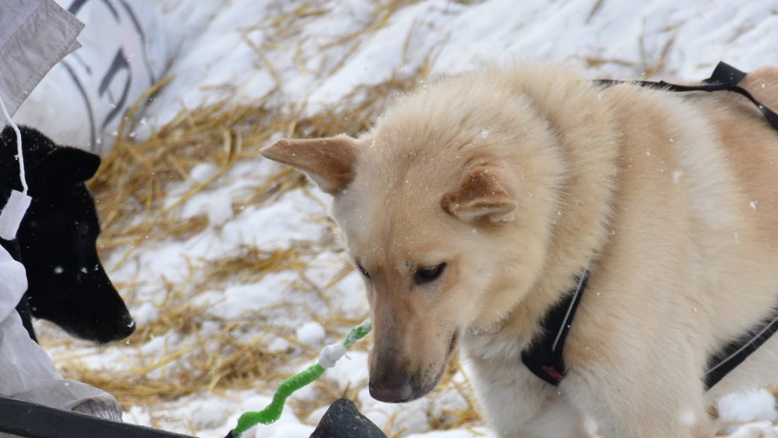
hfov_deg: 5.8
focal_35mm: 375
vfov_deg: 3.2
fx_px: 7743
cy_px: 515
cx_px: 350
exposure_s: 1/1000
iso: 360
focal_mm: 105
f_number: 8
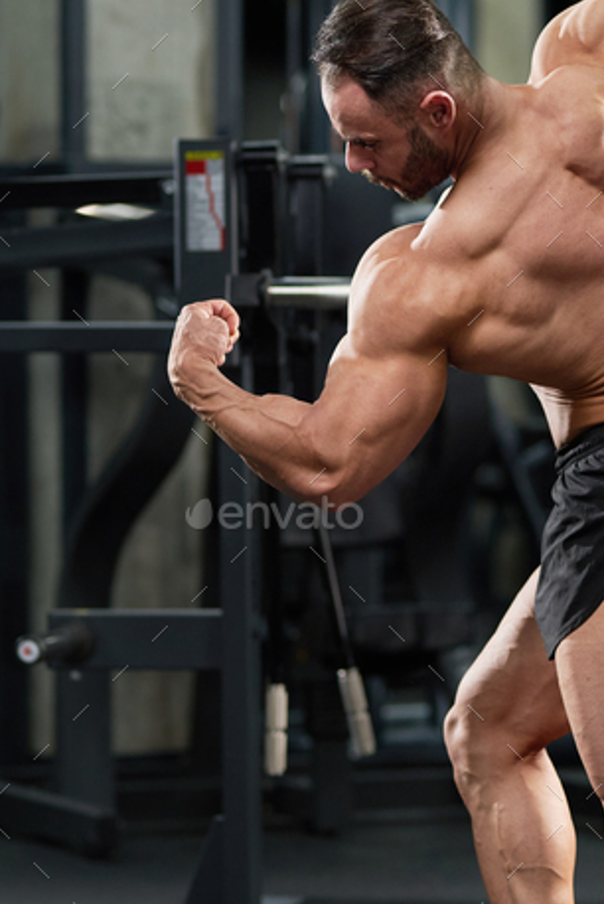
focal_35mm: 164
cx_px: 565
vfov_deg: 12.5
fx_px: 4121
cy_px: 499
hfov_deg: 8.3
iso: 400
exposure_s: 1/160
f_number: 2
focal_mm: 85
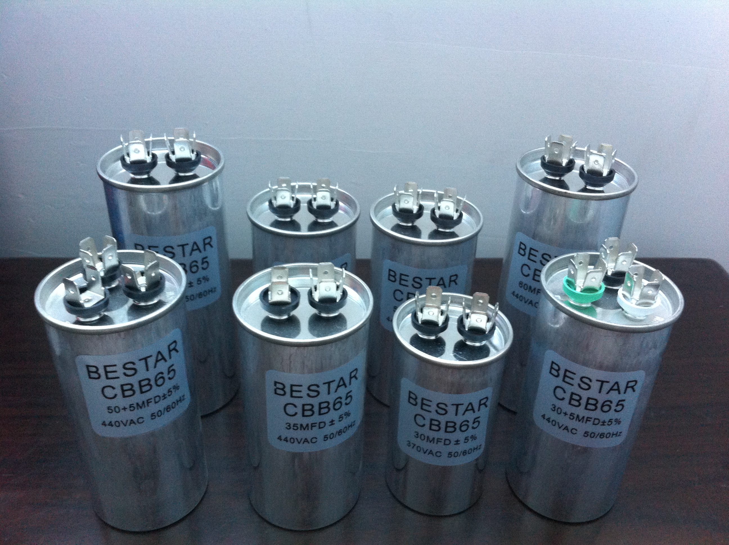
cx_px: 364
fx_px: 736
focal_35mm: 35
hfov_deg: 52.7
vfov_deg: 40.6
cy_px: 272
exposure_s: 1/15
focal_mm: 3.85
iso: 200
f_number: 2.8
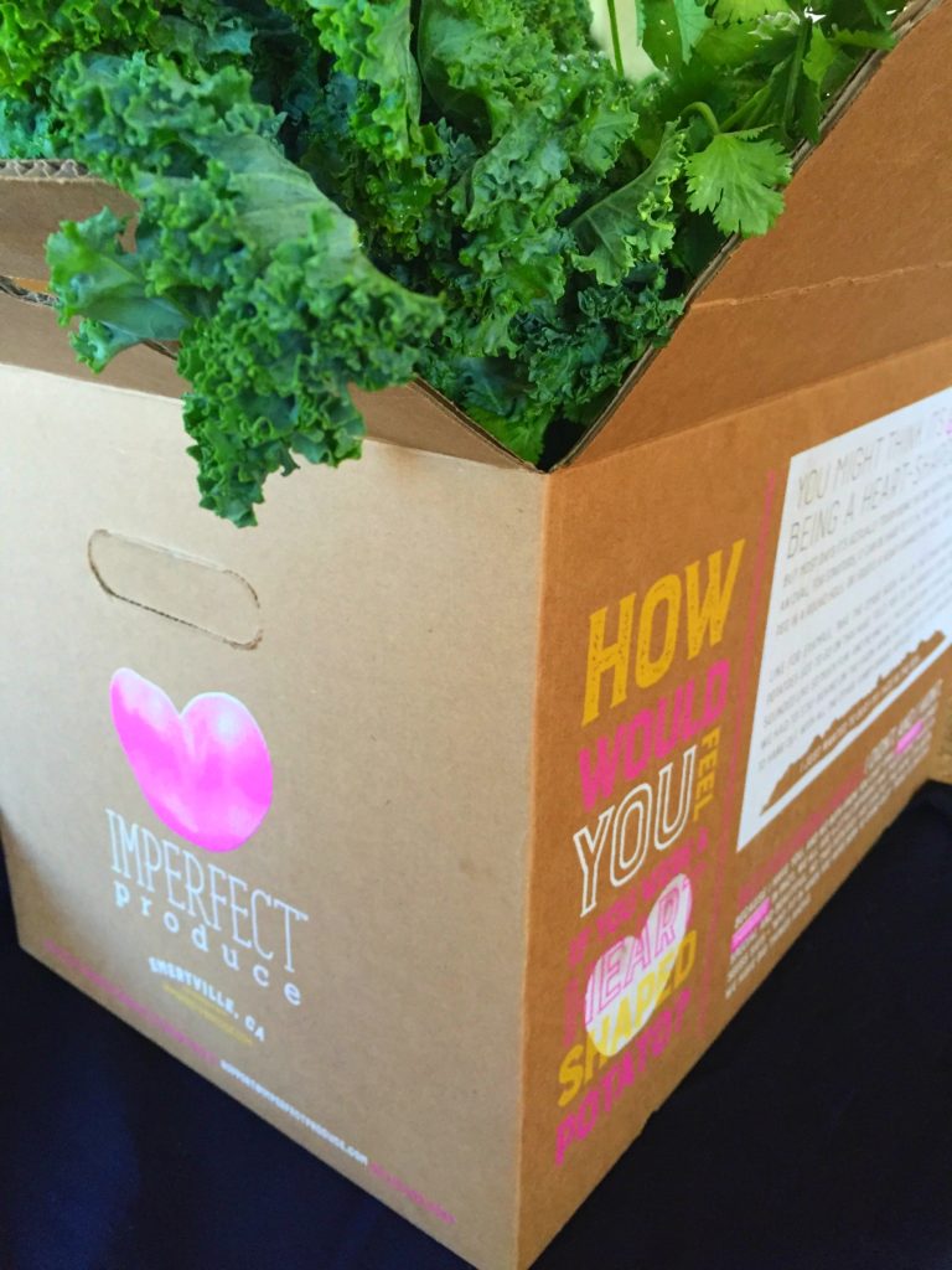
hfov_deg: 48.2
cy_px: 635
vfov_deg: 61.7
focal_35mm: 29
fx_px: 1063
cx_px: 476
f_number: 2.2
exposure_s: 1/30
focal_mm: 4.15
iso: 160
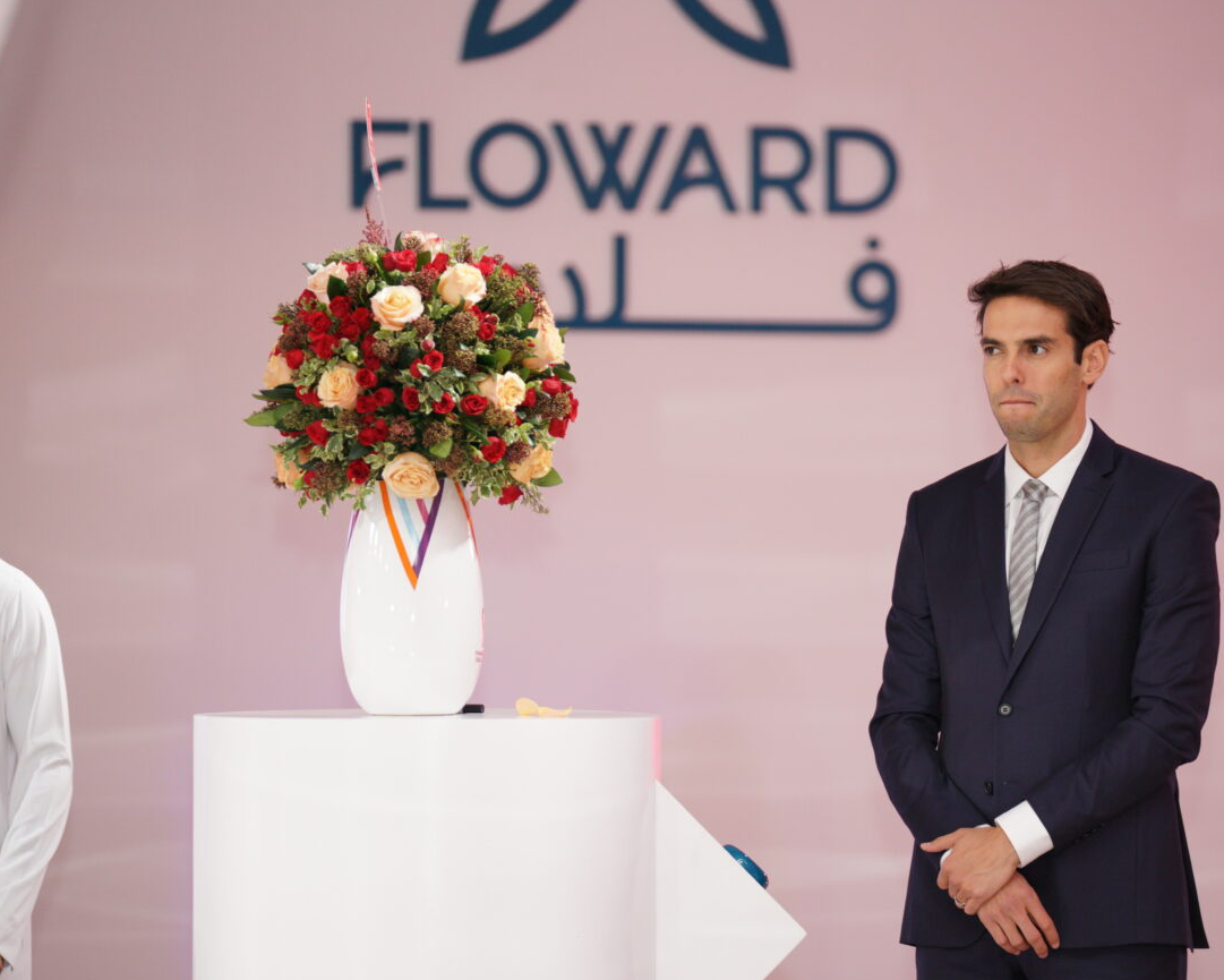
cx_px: 756
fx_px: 7970
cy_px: 541
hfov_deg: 8.8
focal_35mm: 220
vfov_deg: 7.0
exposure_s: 1/125
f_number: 2.8
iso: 1250
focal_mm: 165
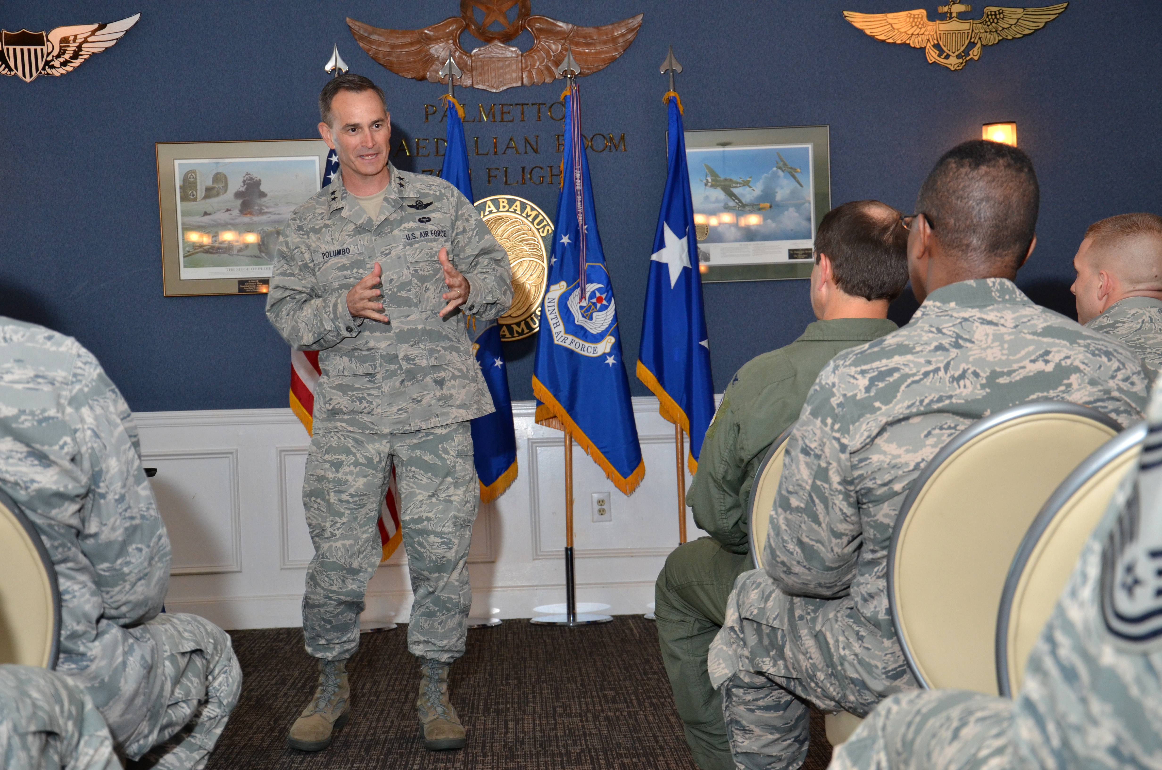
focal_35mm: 63
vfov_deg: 21.5
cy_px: 385
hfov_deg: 32.0
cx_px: 581
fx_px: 2029
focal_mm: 42
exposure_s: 1/60
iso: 800
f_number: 4.8
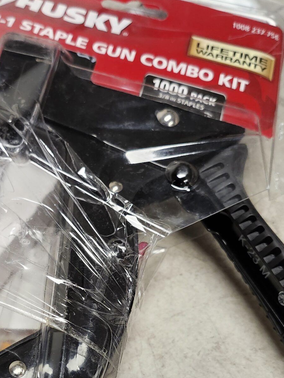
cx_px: 89
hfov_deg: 29.4
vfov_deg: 38.1
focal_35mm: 49
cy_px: 273
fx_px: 536
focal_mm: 5.54
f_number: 1.8
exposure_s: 1/120
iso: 250
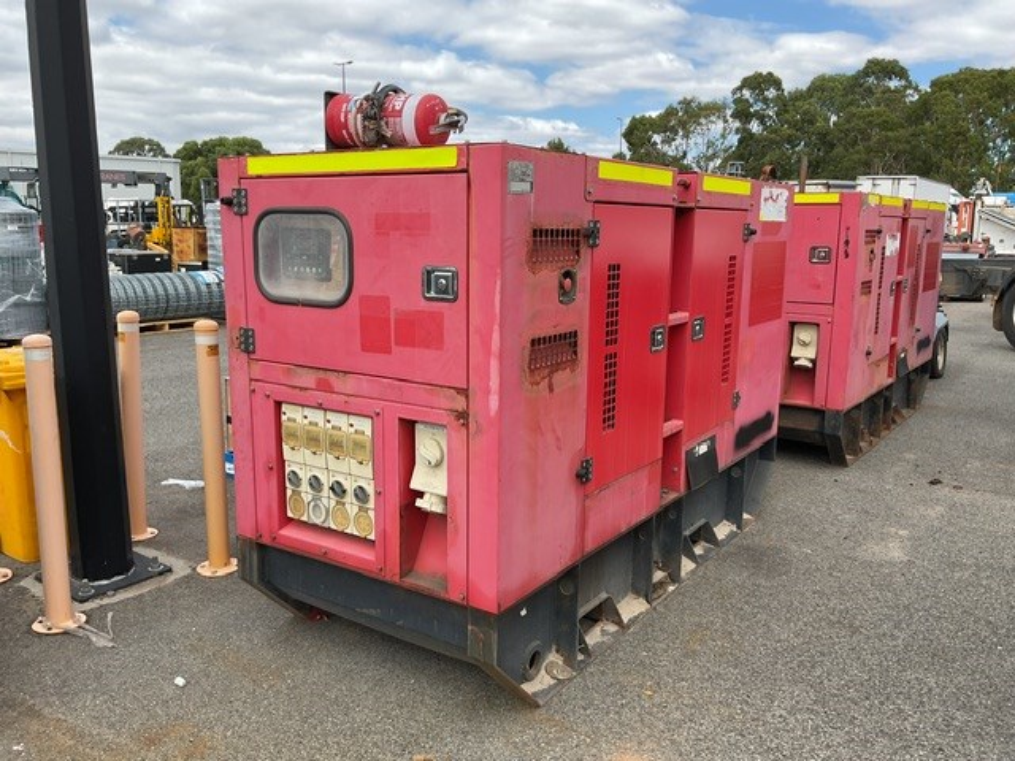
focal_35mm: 29
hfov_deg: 61.7
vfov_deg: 48.2
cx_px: 508
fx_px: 850
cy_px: 380
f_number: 1.8
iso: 16
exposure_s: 1/1168
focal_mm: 3
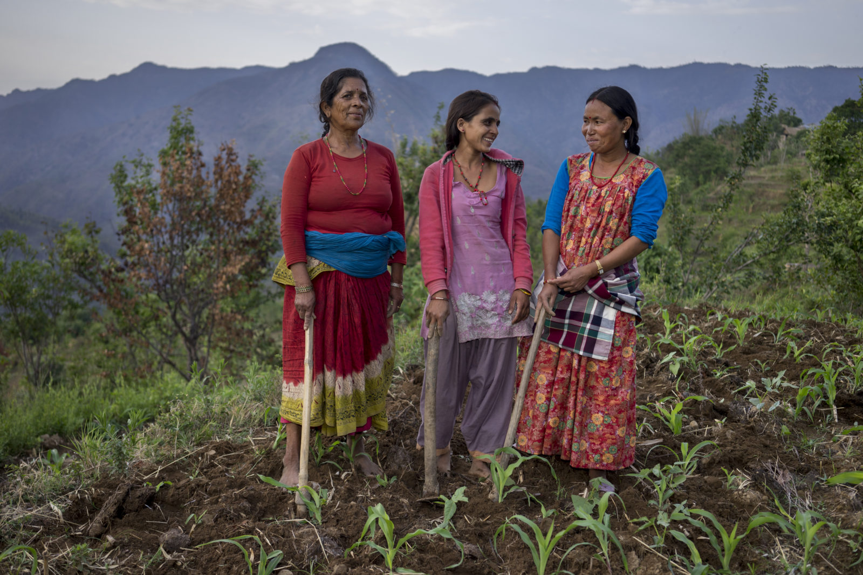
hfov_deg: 54.4
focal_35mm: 35
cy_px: 288
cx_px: 432
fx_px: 839
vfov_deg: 37.9
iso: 125
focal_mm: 35
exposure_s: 1/250
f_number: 2.8
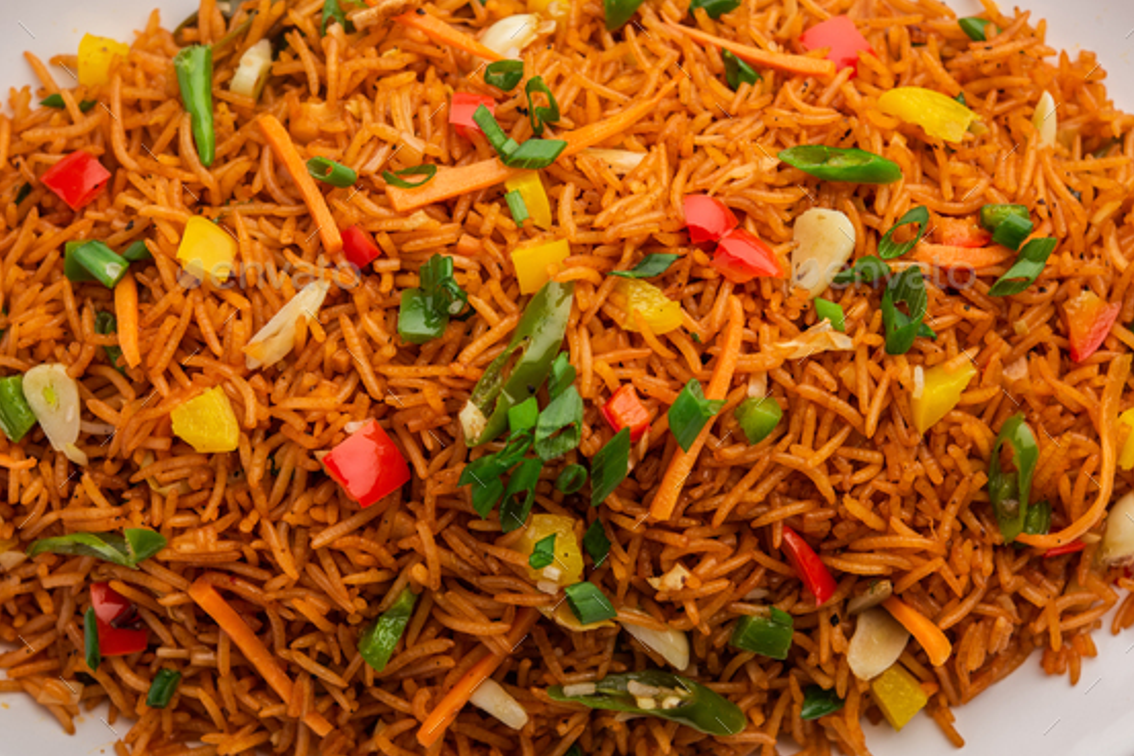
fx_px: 2016
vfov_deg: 21.3
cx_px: 570
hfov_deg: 31.4
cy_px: 371
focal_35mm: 64
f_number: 8
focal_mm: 60
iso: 100
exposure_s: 1/125
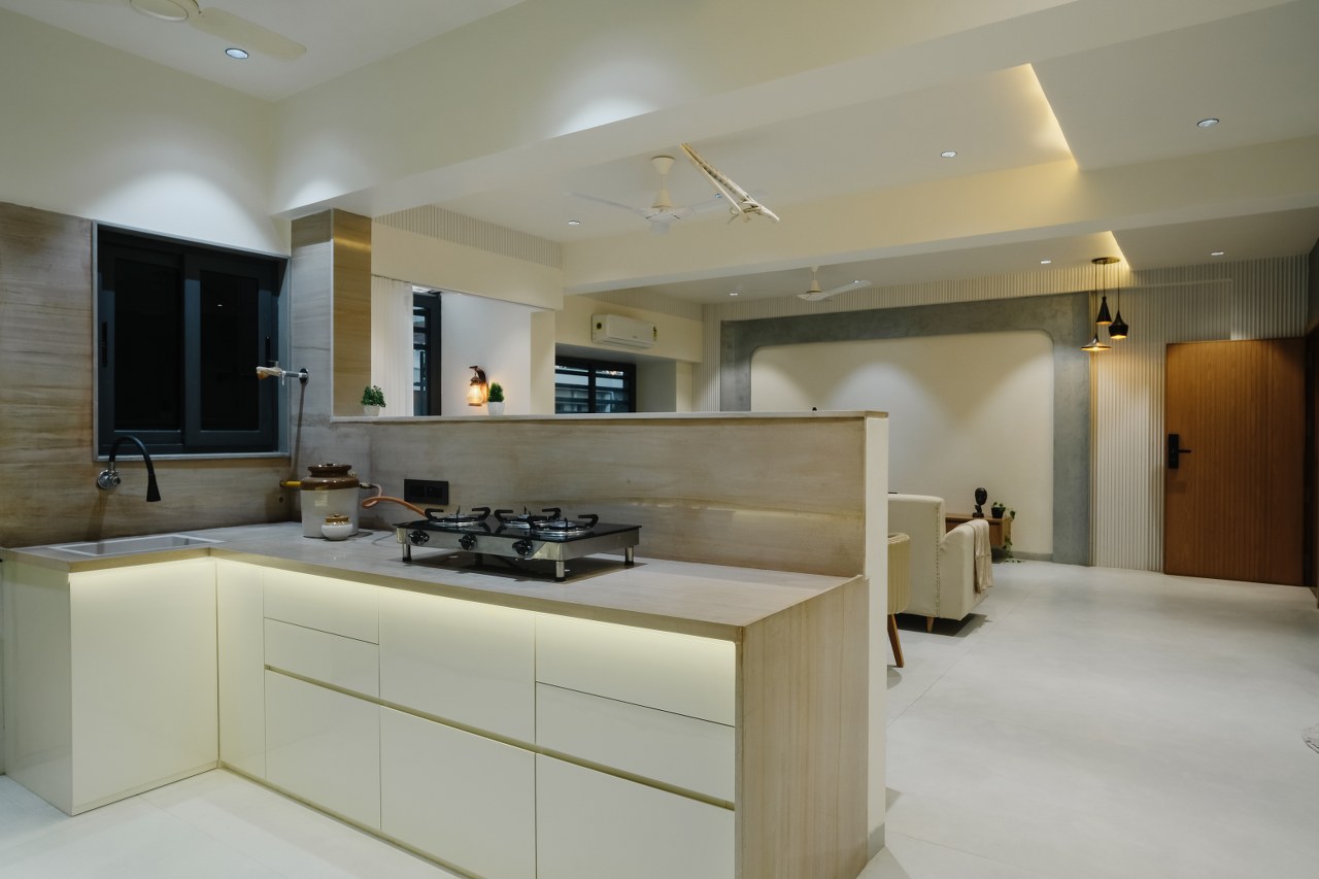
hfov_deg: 84.0
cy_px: 440
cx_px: 660
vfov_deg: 61.9
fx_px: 733
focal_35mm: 20
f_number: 6.4
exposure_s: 1/15
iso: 400
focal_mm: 13
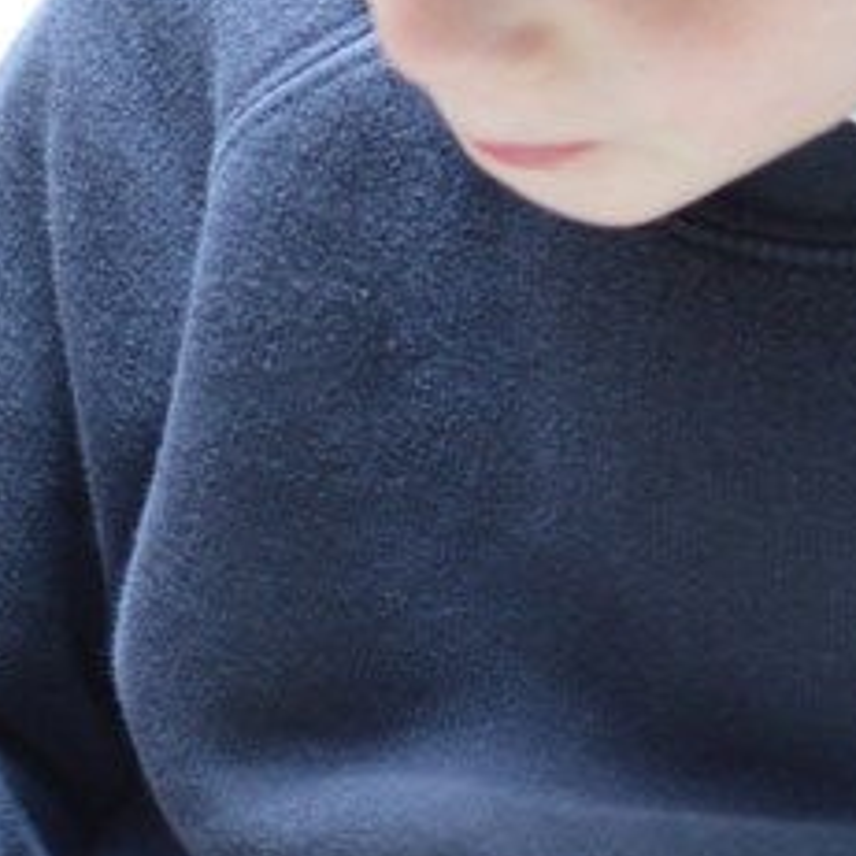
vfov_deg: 7.5
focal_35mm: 231
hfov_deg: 7.6
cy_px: 826
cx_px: 611
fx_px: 6468
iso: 400
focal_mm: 35
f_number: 2.8
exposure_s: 1/60
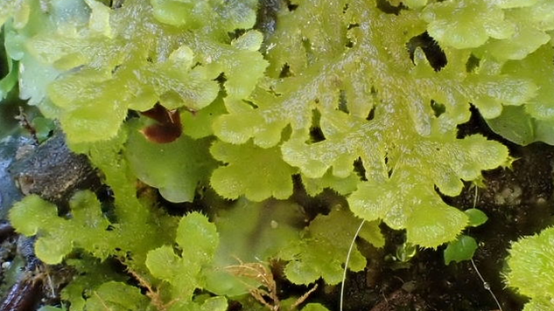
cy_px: 164
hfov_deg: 40.5
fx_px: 749
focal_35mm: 51
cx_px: 303
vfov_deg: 23.5
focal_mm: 5.4
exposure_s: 1/60
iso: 800
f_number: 3.2
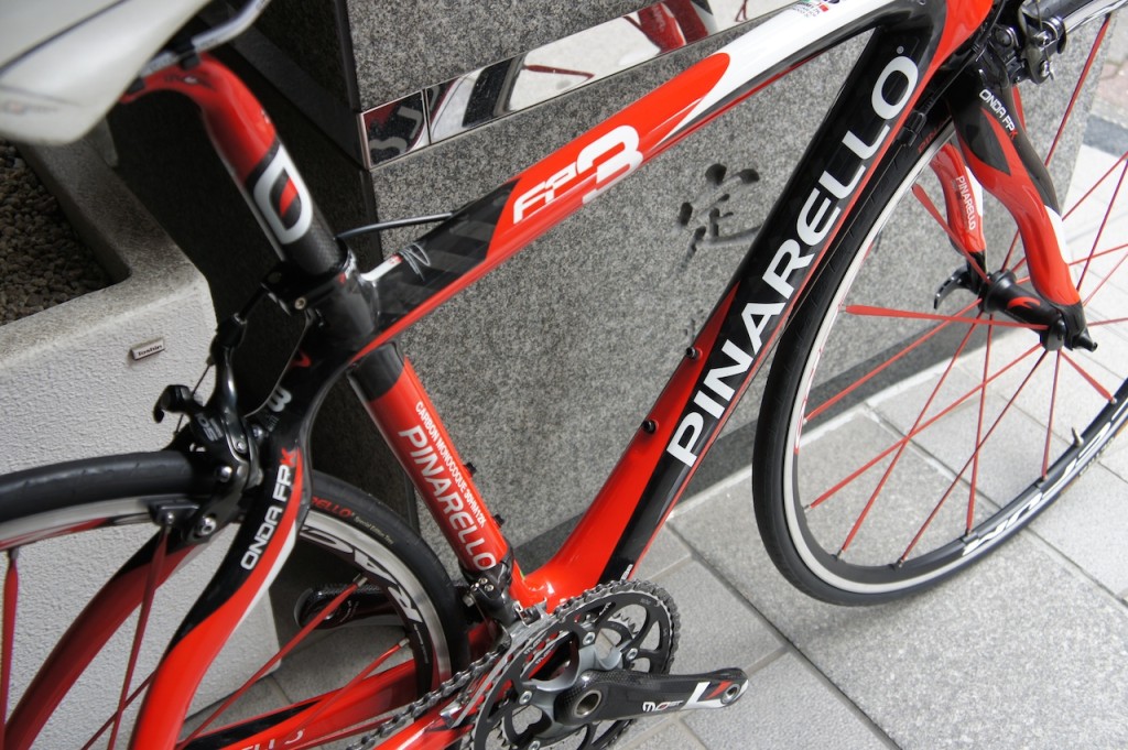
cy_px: 375
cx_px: 564
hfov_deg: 43.6
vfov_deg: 29.8
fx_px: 1409
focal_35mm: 45
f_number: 4.5
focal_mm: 30
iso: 200
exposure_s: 1/60
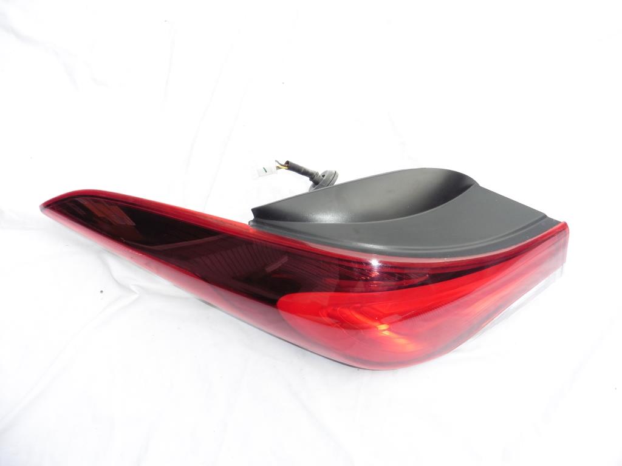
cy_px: 233
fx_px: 431
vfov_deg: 56.8
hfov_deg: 71.6
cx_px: 311
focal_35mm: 24
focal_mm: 4.3
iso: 160
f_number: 4
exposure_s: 1/320
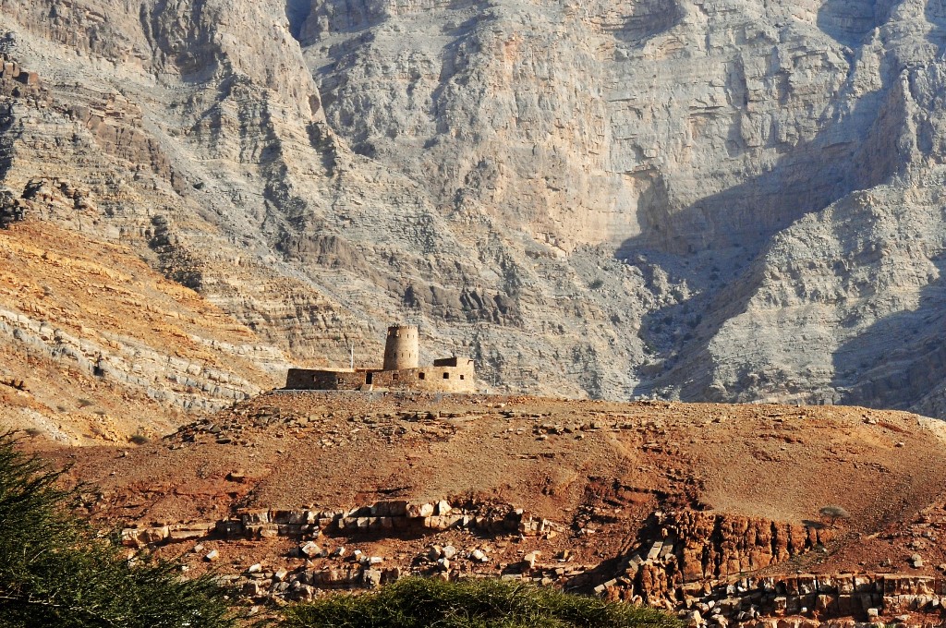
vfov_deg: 18.9
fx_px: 1890
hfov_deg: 28.1
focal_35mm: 72
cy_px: 314
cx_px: 473
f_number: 10
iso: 200
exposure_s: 1/400
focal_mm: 48
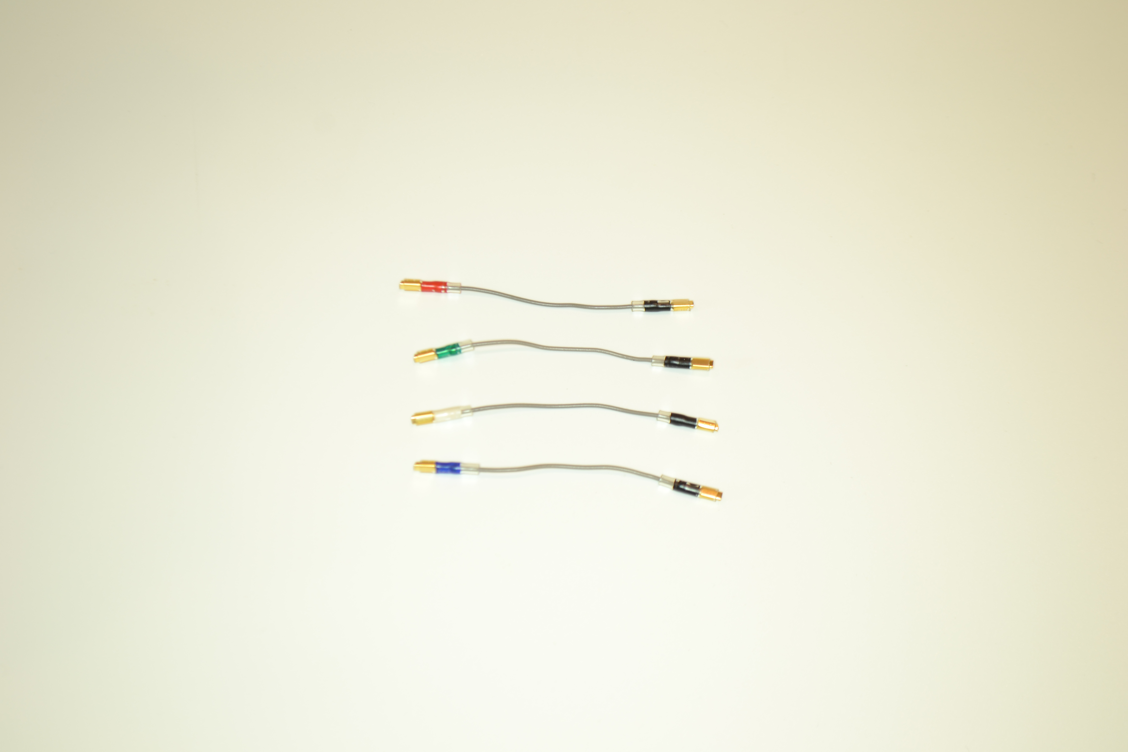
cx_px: 564
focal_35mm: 82
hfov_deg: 24.6
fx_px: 2585
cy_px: 376
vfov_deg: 16.6
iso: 100
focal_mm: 55
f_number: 5.6
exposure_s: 1/10
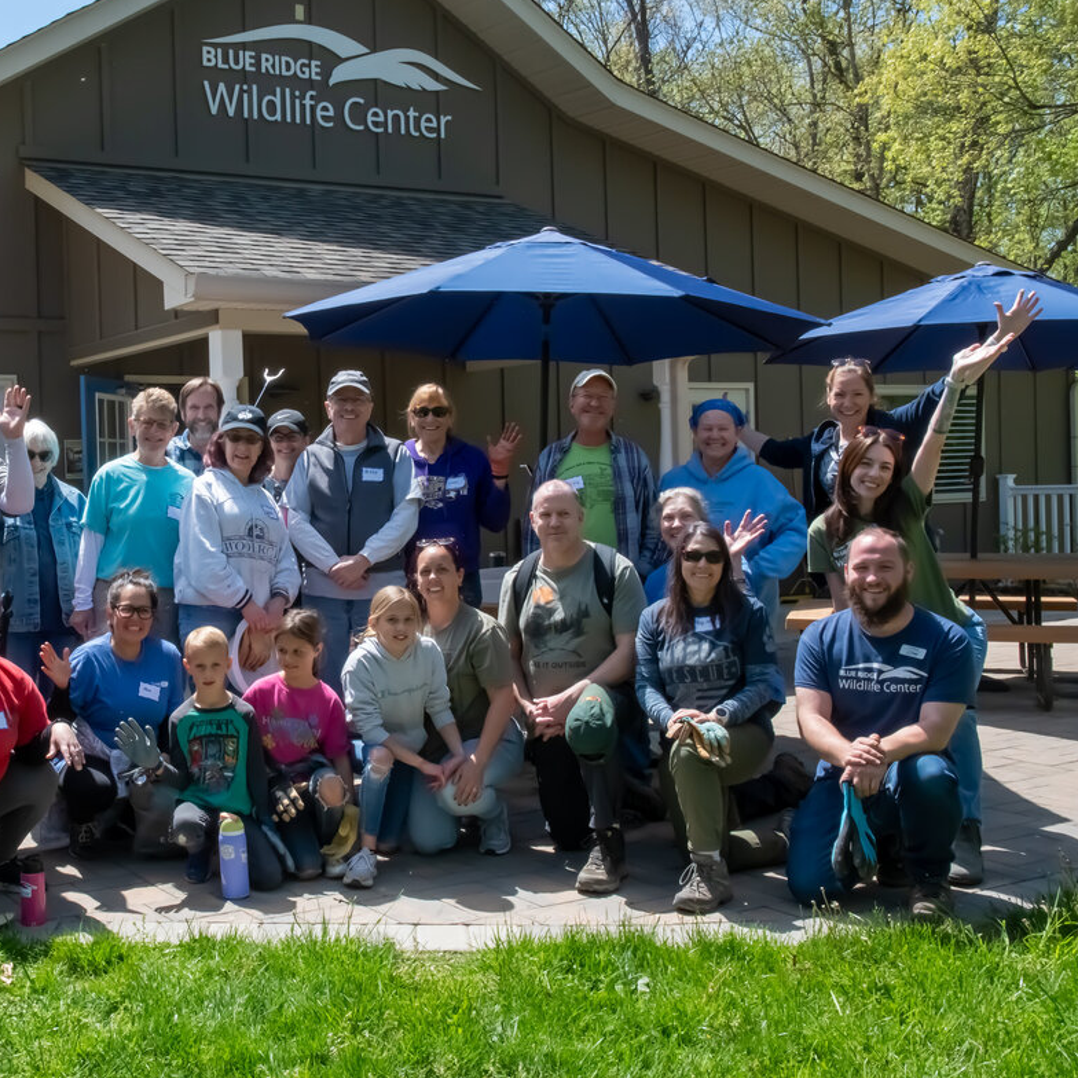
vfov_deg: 42.8
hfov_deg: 41.4
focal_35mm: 39
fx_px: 1374
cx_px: 256
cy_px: 531
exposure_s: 1/320
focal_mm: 20
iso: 1000
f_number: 18
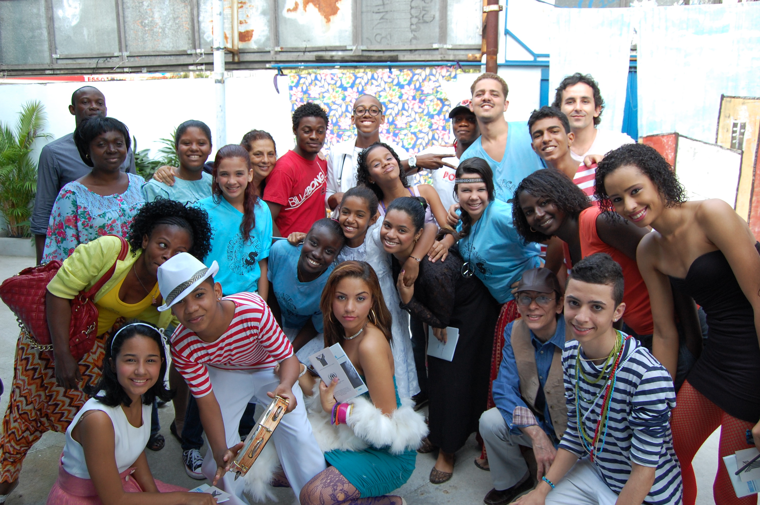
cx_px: 380
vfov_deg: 47.8
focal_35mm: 27
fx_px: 569
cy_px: 252
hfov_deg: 67.4
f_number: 5.6
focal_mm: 18
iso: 400
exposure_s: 1/125
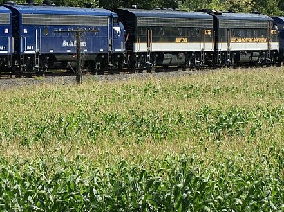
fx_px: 1599
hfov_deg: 10.1
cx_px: 43
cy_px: 36
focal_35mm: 195
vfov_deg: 7.6
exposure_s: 1/400
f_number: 6.3
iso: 100
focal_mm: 70
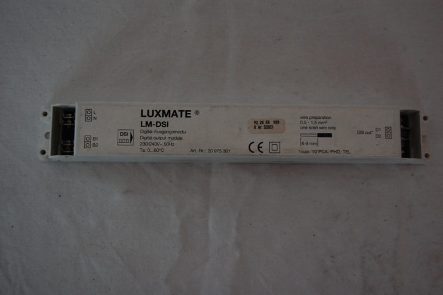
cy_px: 148
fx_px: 572
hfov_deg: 42.3
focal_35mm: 46
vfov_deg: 28.9
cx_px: 222
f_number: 4.5
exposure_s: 1/8
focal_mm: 31
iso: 1400
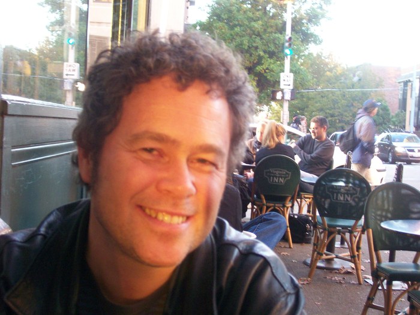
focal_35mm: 56
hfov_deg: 34.3
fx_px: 679
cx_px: 210
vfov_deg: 26.1
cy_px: 158
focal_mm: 9.4
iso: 160
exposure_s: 1/8
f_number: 3.4
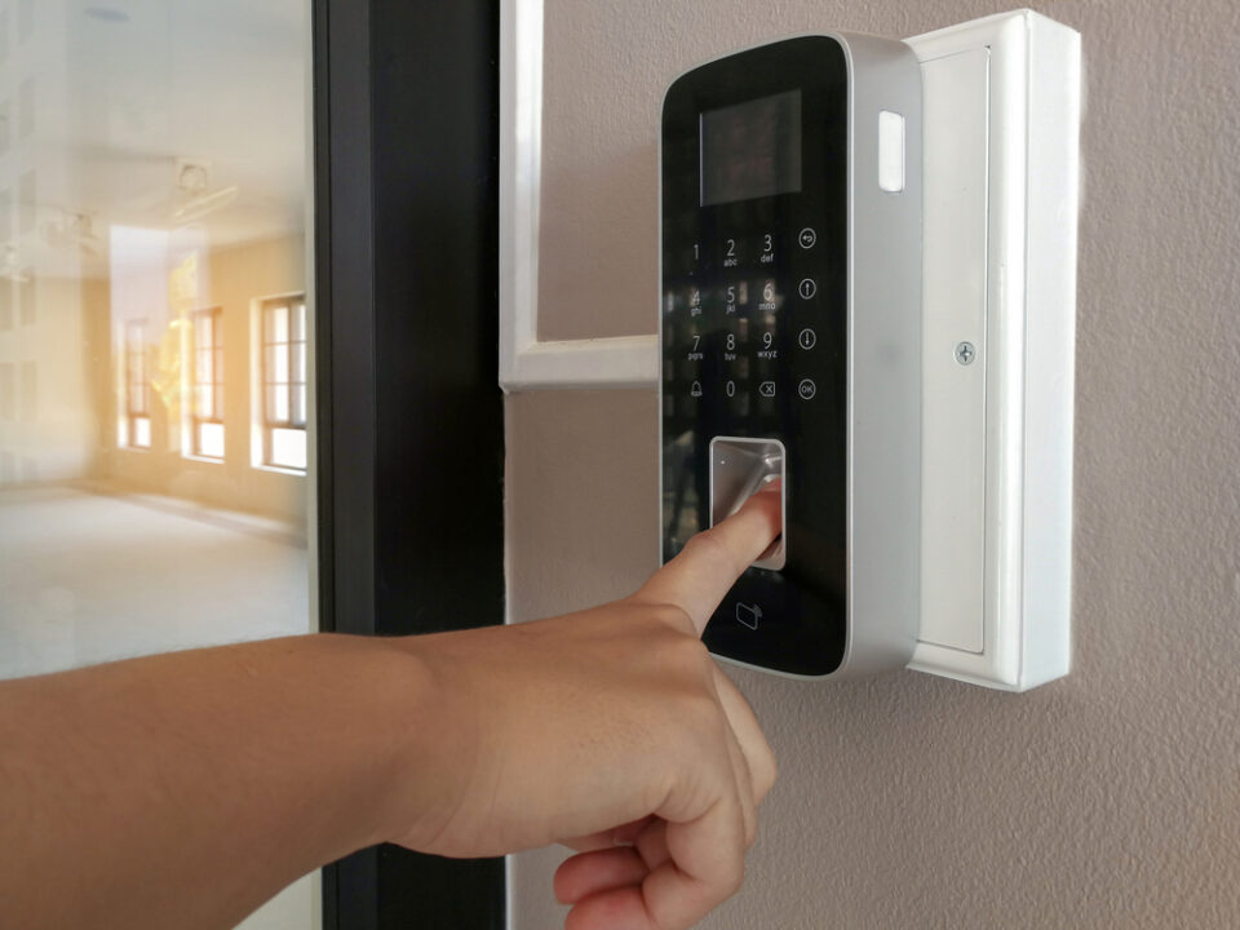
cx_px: 620
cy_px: 465
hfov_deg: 65.3
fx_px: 967
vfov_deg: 51.4
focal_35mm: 27
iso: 100
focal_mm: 3.95
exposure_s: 1/60
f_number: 2.2
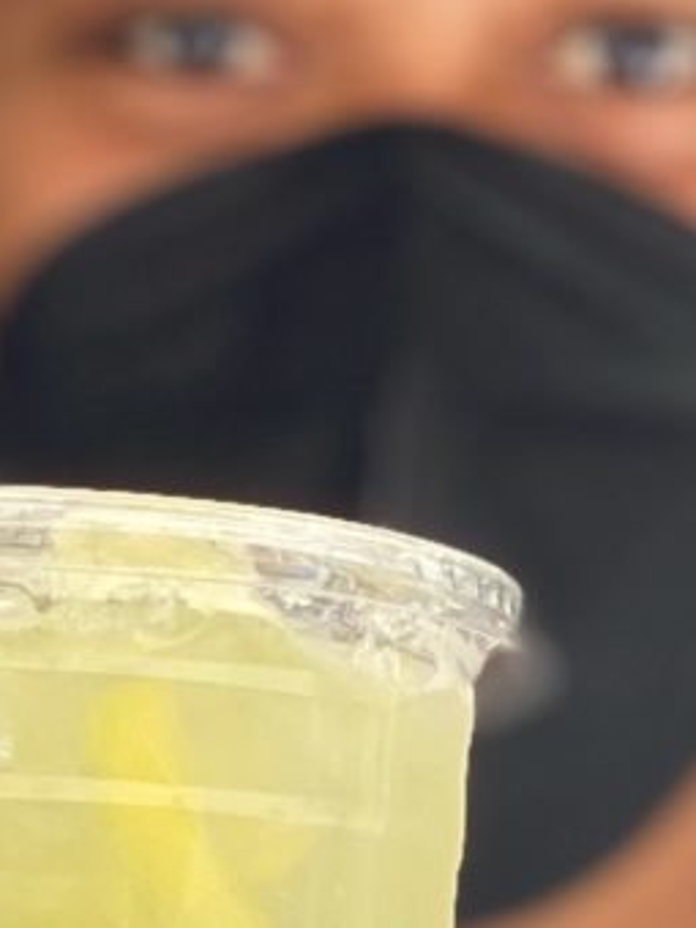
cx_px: 41
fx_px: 8391
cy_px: 1176
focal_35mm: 313
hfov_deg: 4.7
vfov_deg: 6.3
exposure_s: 1/156
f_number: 2
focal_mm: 6
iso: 20
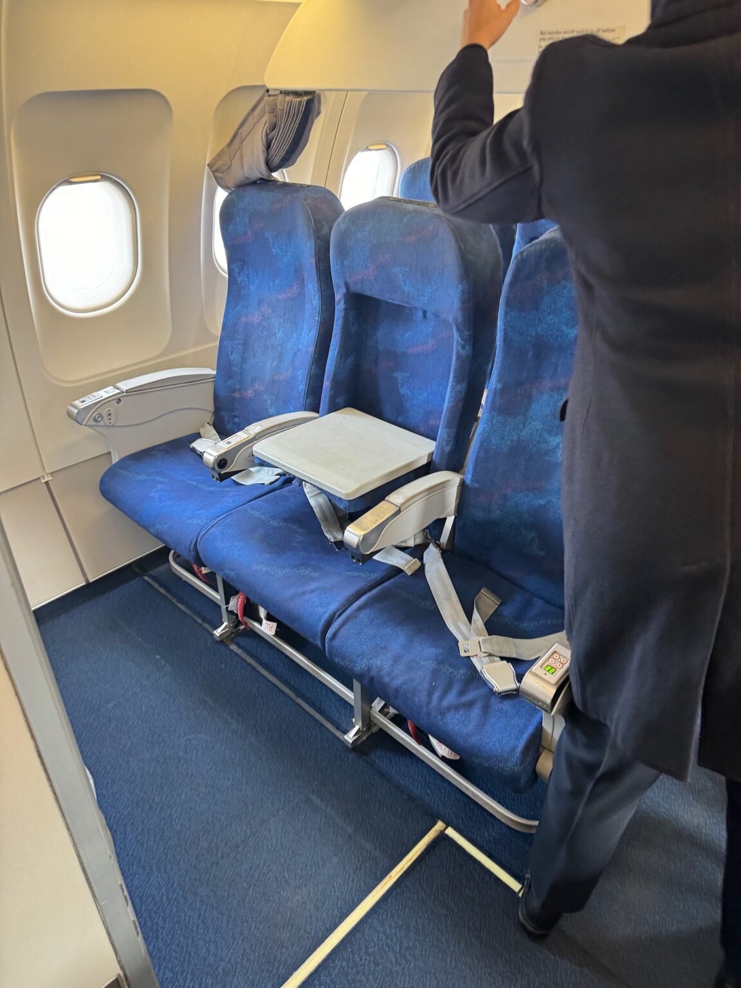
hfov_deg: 56.8
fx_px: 685
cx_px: 370
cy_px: 494
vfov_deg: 71.6
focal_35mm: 24
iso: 400
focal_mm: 6.86
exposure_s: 1/57
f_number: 1.78
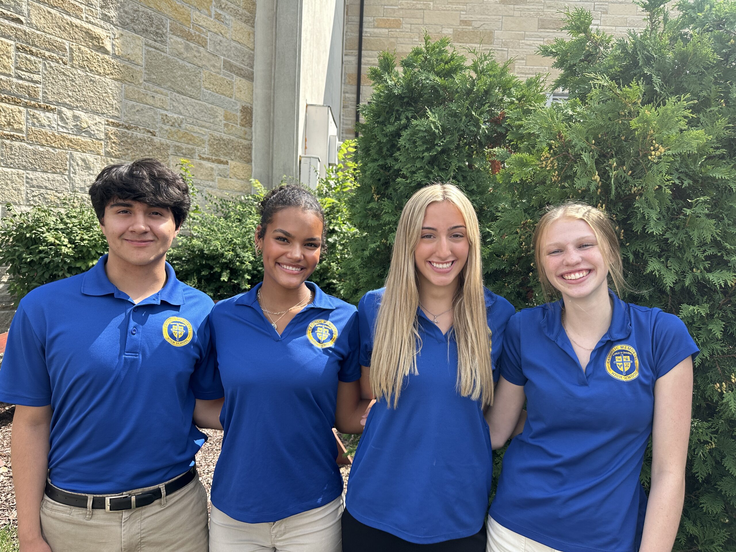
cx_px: 368
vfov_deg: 56.8
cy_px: 276
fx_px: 510
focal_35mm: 24
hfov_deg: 71.6
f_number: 1.78
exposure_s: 1/1639
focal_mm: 6.86
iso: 80
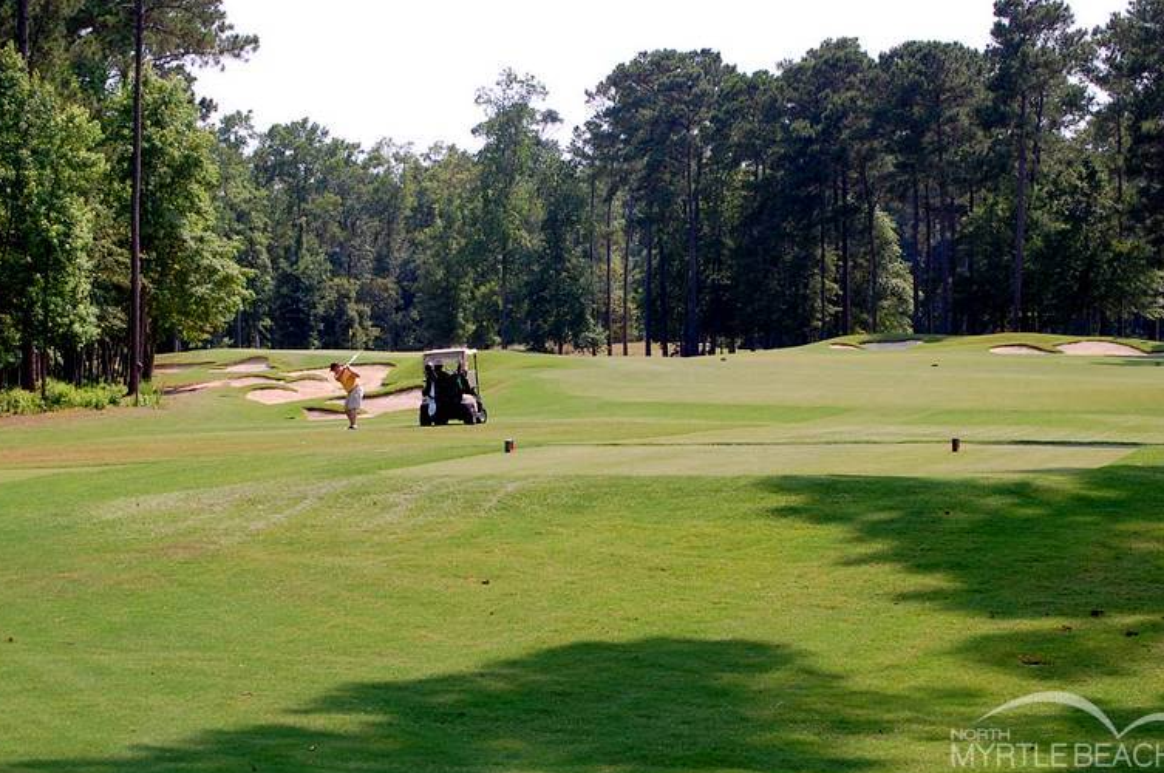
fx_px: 3184
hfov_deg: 20.7
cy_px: 336
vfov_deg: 13.8
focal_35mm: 99
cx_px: 575
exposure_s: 1/250
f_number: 10
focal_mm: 55
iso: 220
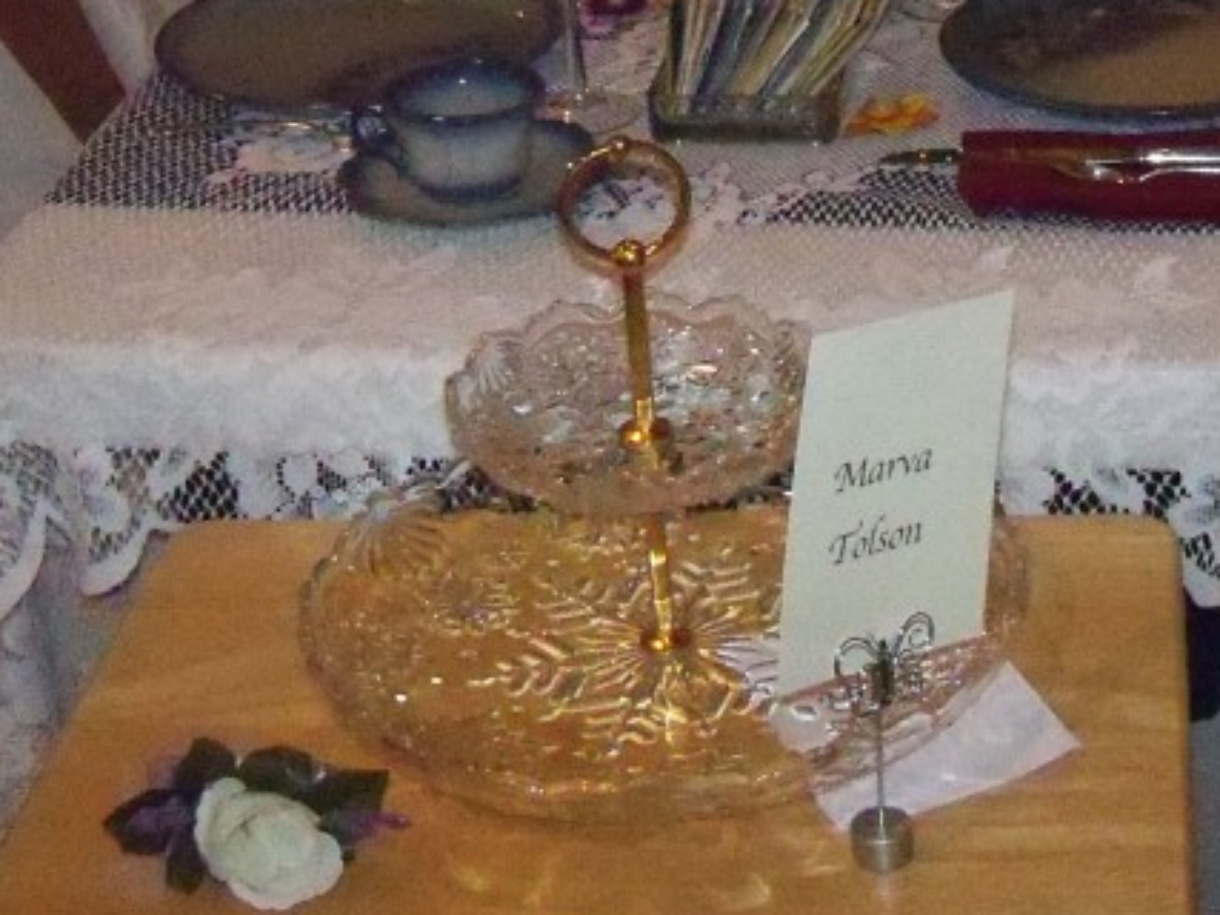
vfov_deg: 17.1
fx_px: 2960
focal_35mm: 84
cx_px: 866
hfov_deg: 23.1
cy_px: -17
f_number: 3.5
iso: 1600
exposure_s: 1/500
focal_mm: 6.2
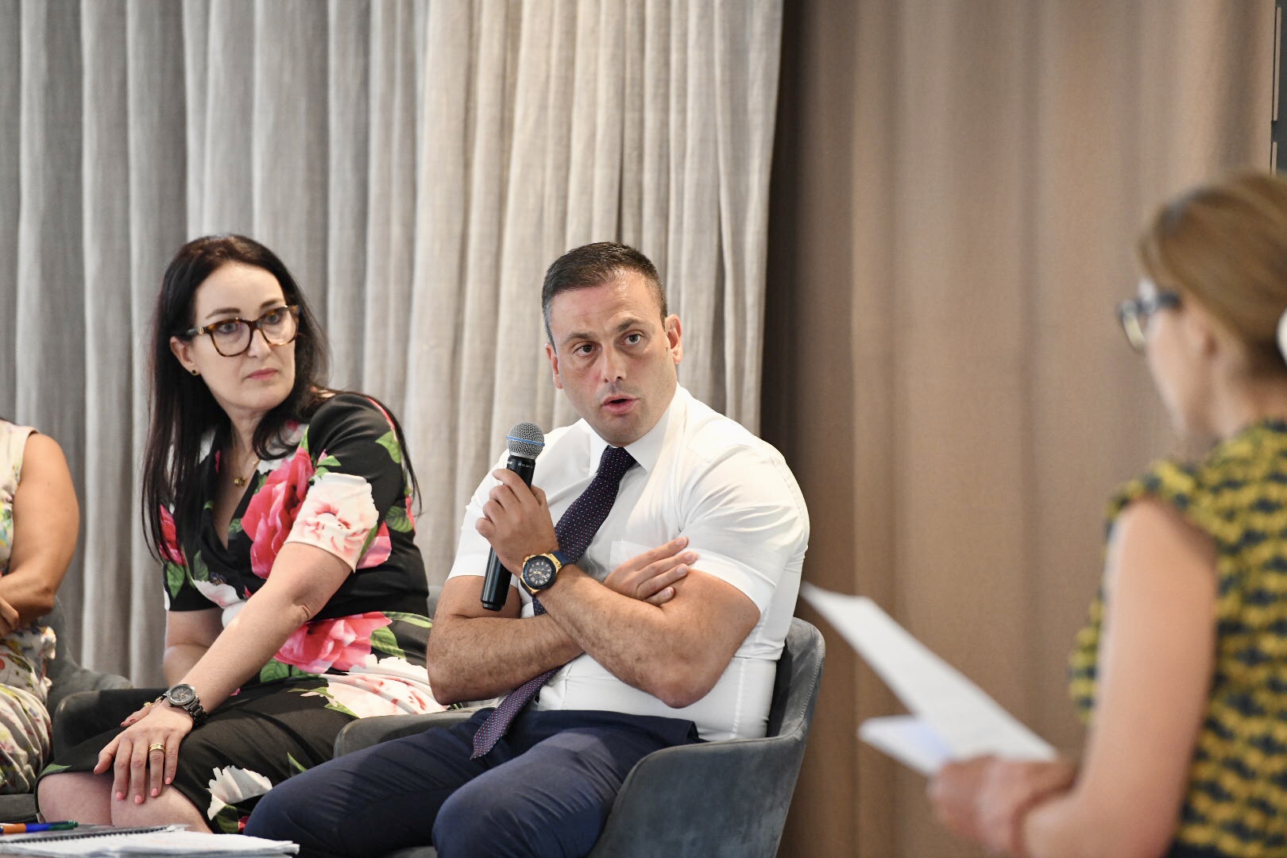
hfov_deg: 10.3
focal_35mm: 200
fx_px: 7149
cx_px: 644
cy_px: 429
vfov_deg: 6.9
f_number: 4.5
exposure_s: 1/100
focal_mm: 200
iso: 3200
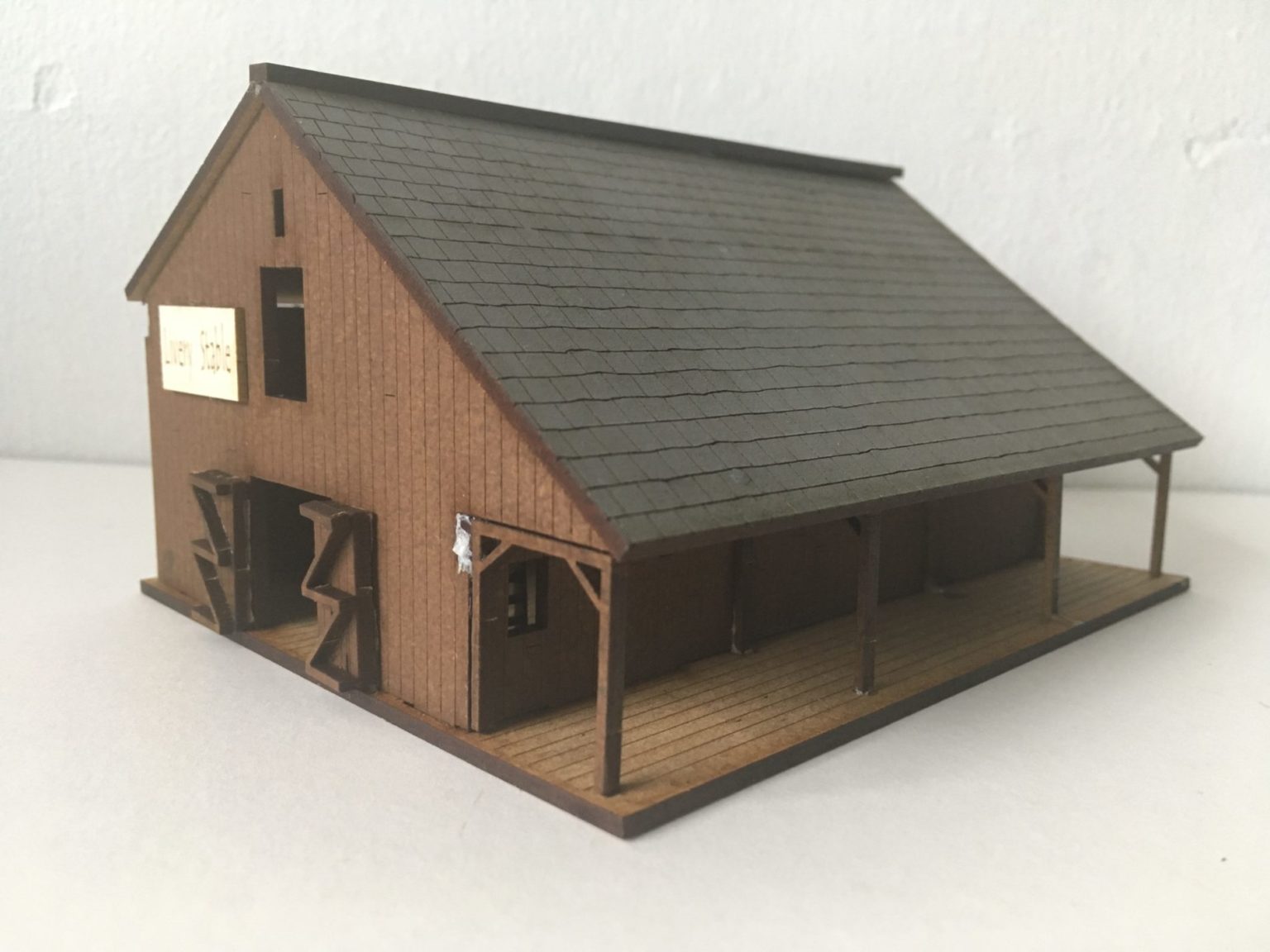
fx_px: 1064
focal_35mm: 29
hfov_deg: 61.7
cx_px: 635
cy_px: 476
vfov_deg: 48.2
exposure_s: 1/33
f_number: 2.2
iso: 200
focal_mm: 4.15
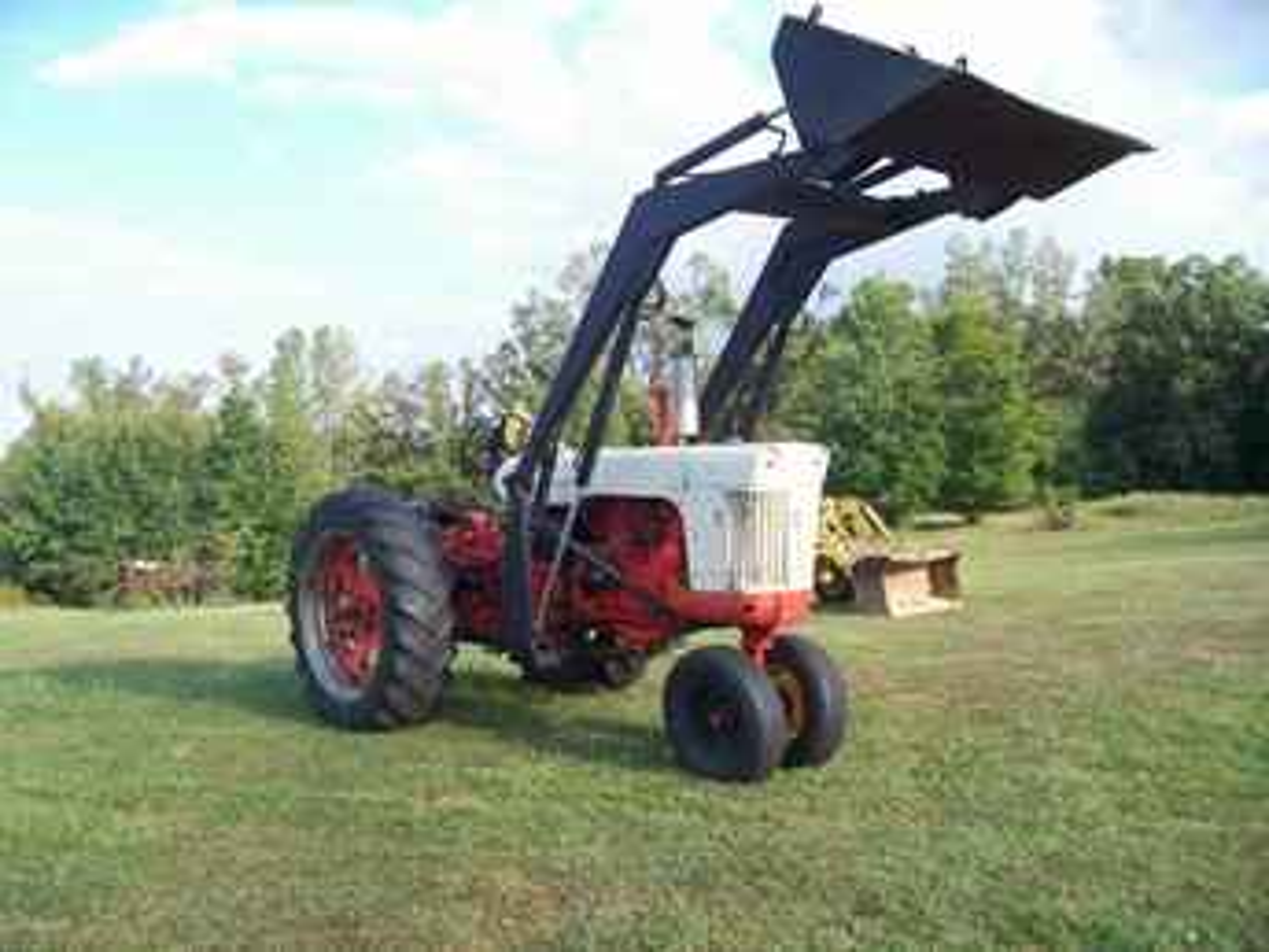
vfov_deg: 41.8
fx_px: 1246
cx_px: 634
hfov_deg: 54.0
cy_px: 476
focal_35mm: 34
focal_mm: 5.6
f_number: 2.7
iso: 80
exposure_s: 1/372
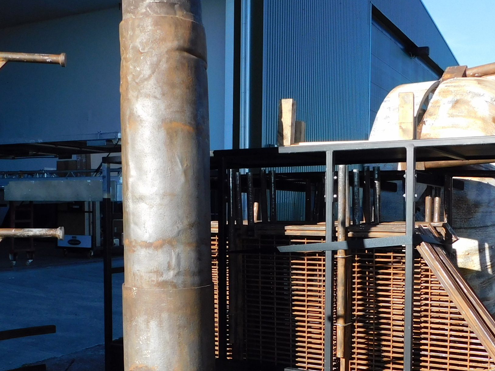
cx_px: 248
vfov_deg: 31.3
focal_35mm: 46
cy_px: 247
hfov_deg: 41.2
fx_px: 658
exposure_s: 1/800
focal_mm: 4
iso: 125
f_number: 3
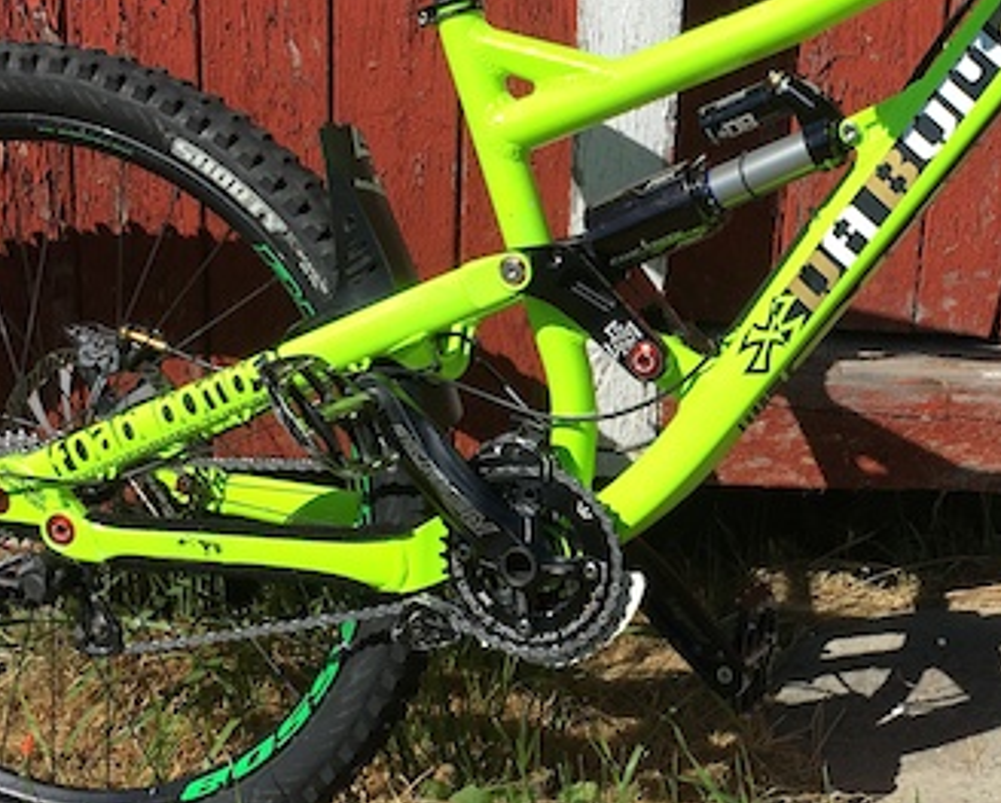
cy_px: 446
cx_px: 851
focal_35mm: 69
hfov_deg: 26.8
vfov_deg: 22.2
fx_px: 2046
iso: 25
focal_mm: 4.15
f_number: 2.2
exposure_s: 1/2024
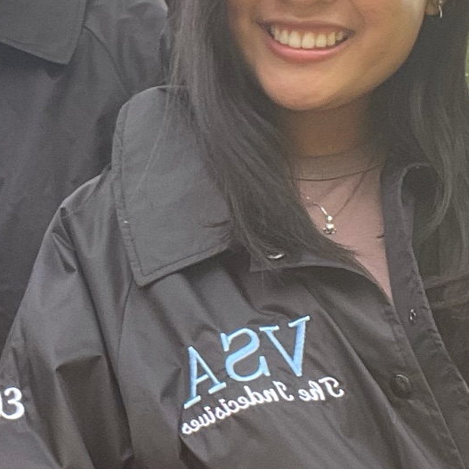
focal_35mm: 103
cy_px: 110
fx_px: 1579
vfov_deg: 16.8
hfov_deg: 16.3
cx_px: -63
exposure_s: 1/121
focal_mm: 2.71
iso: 40
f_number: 2.2
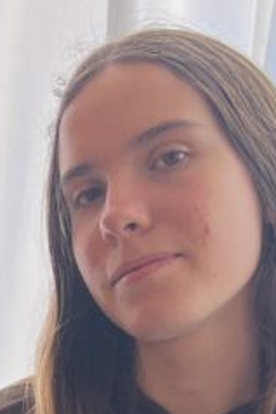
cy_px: 599
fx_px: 1336
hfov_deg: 11.3
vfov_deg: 16.3
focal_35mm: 116
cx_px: -130
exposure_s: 1/100
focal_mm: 5.7
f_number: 1.5
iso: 64
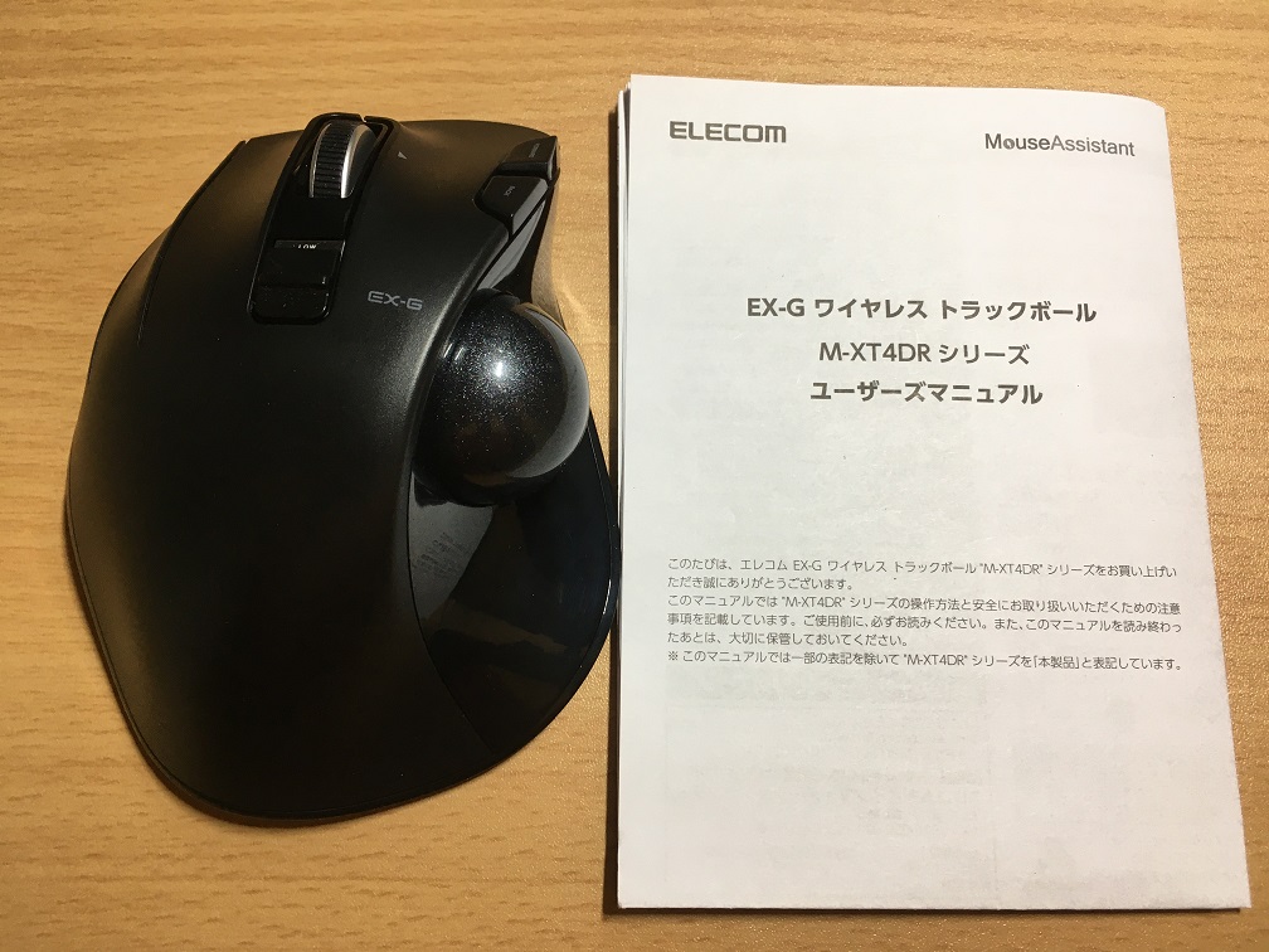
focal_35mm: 29
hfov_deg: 61.7
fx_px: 1063
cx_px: 634
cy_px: 476
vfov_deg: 48.2
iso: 50
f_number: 2.2
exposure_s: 1/30
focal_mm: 4.15
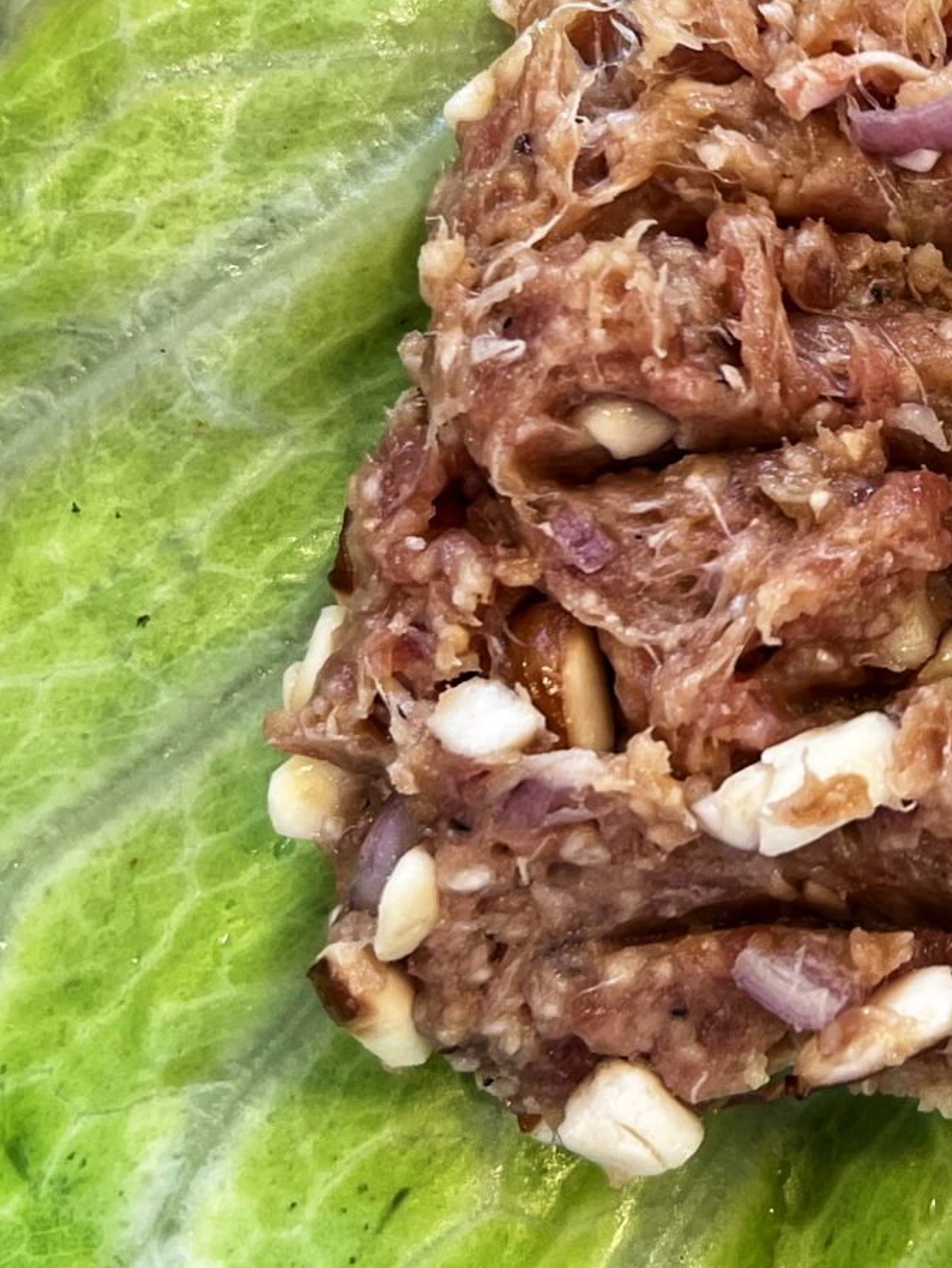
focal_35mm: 74
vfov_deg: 26.1
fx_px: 2712
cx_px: 1164
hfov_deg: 18.8
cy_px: 374
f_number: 1.5
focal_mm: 5.7
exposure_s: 1/100
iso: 80
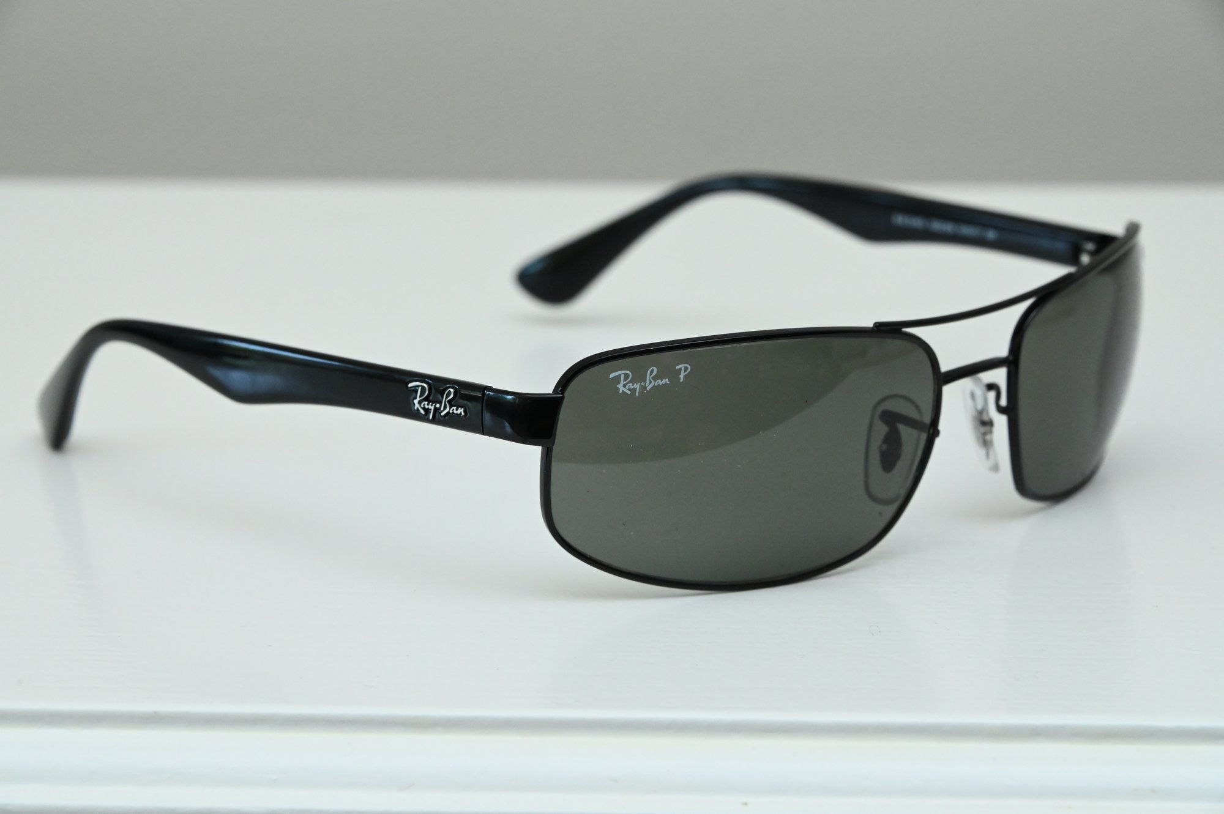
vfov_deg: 8.6
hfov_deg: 12.8
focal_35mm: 160
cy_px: 407
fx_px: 5437
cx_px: 612
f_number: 13
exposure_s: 1/60
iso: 6400
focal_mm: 160
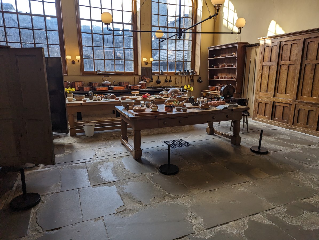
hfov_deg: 71.5
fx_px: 222
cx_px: 160
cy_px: 120
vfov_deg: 56.9
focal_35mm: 24
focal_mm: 6.81
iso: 68
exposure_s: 1/192
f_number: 1.85
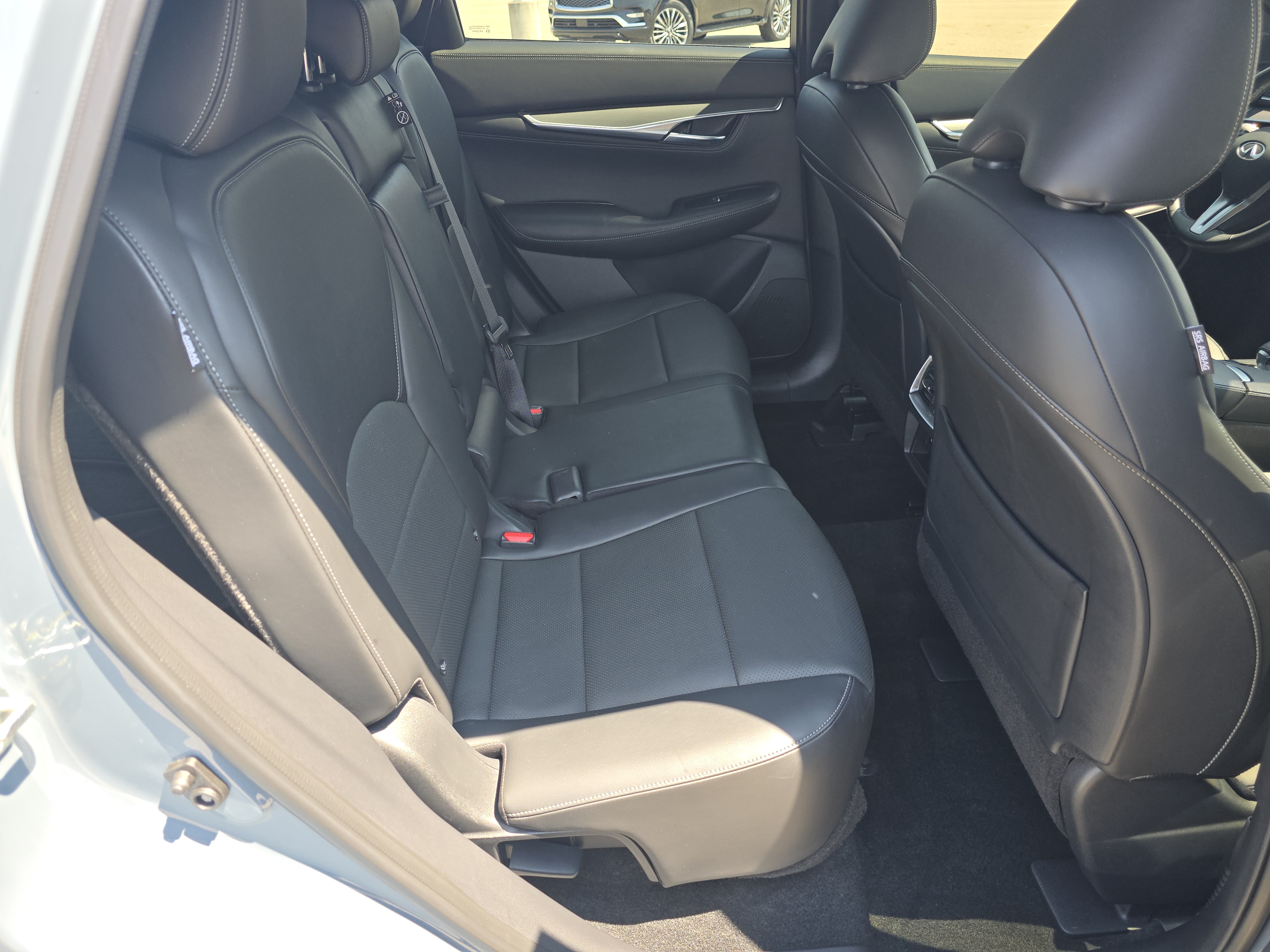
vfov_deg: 58.9
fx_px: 844
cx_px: 635
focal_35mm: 23
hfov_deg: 73.9
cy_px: 476
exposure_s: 1/120
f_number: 1.7
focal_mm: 6.3
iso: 32
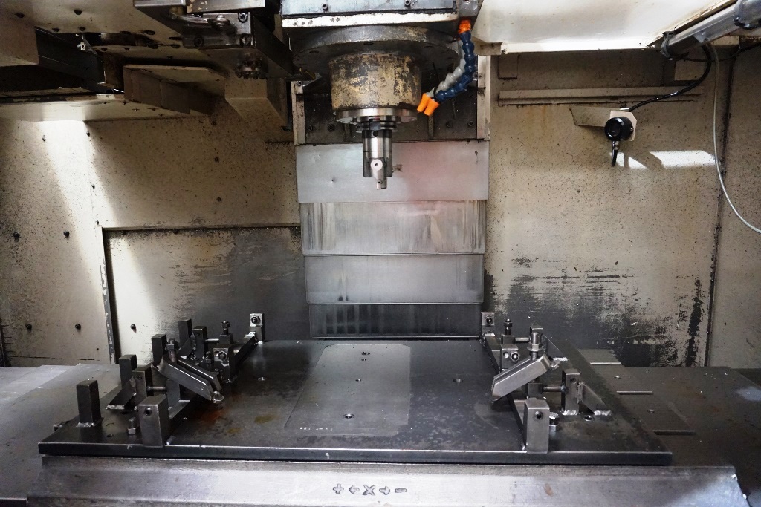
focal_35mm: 24
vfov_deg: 53.1
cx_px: 380
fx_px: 507
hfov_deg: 73.7
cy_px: 254
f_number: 3.5
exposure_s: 1/20
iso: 3200
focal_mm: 16
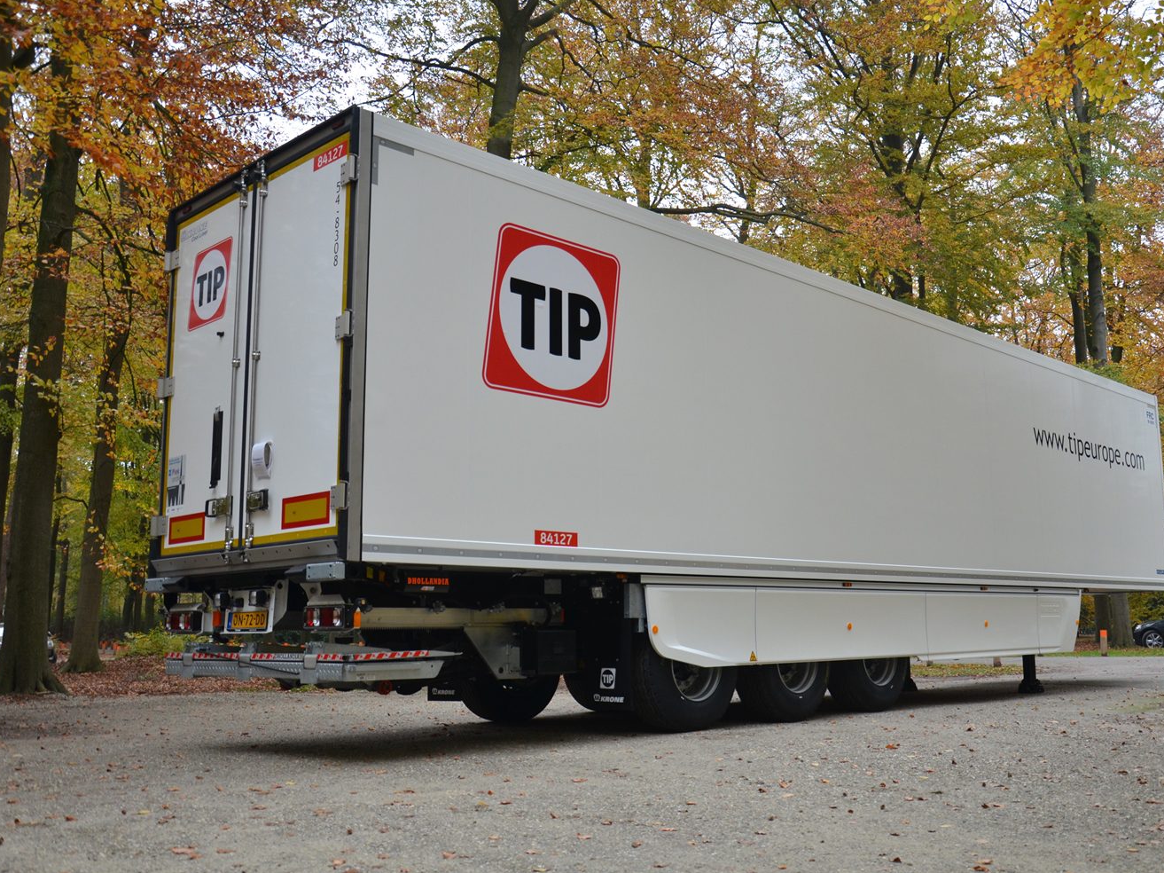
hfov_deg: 53.1
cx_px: 643
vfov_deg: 41.2
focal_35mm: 35
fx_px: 1161
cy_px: 436
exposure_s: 1/60
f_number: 4
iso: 500
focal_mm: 21
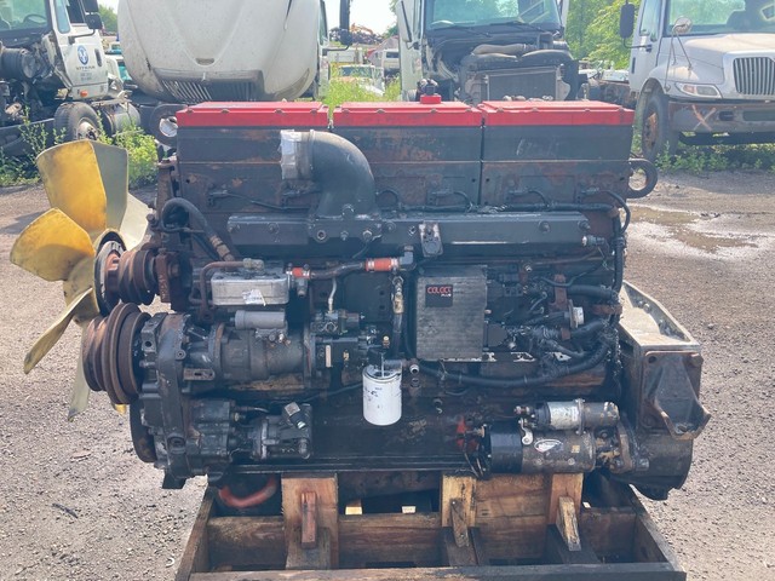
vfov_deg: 49.7
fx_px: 627
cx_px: 388
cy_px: 290
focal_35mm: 28
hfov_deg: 63.4
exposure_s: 1/475
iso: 20
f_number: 1.8
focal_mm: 3.99
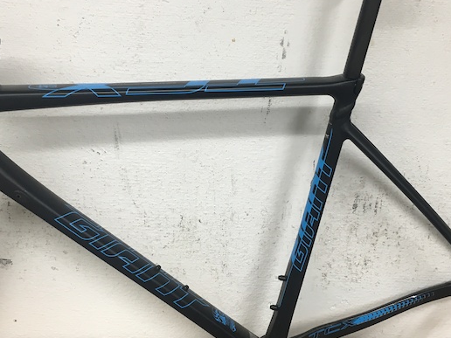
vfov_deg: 32.2
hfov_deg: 42.1
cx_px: 224
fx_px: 586
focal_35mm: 45
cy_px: 181
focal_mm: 4.15
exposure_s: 1/30
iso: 50
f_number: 2.2
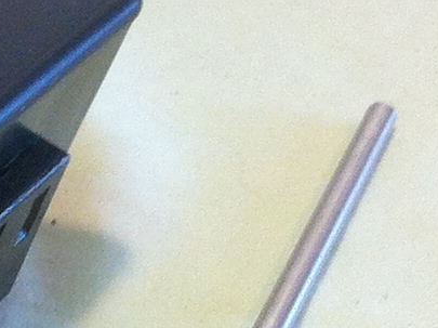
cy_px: 441
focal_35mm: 224
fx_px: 2832
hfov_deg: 8.1
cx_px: -623
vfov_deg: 6.6
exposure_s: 1/20
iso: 80
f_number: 2.8
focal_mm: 3.85
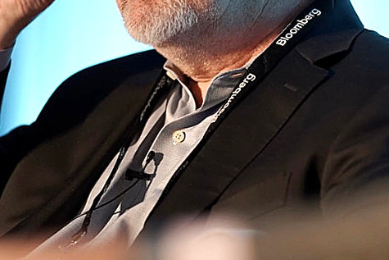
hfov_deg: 8.0
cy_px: 36
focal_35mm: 256
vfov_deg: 5.4
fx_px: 2767
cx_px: 186
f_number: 2
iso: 1600
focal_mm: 135
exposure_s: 1/160
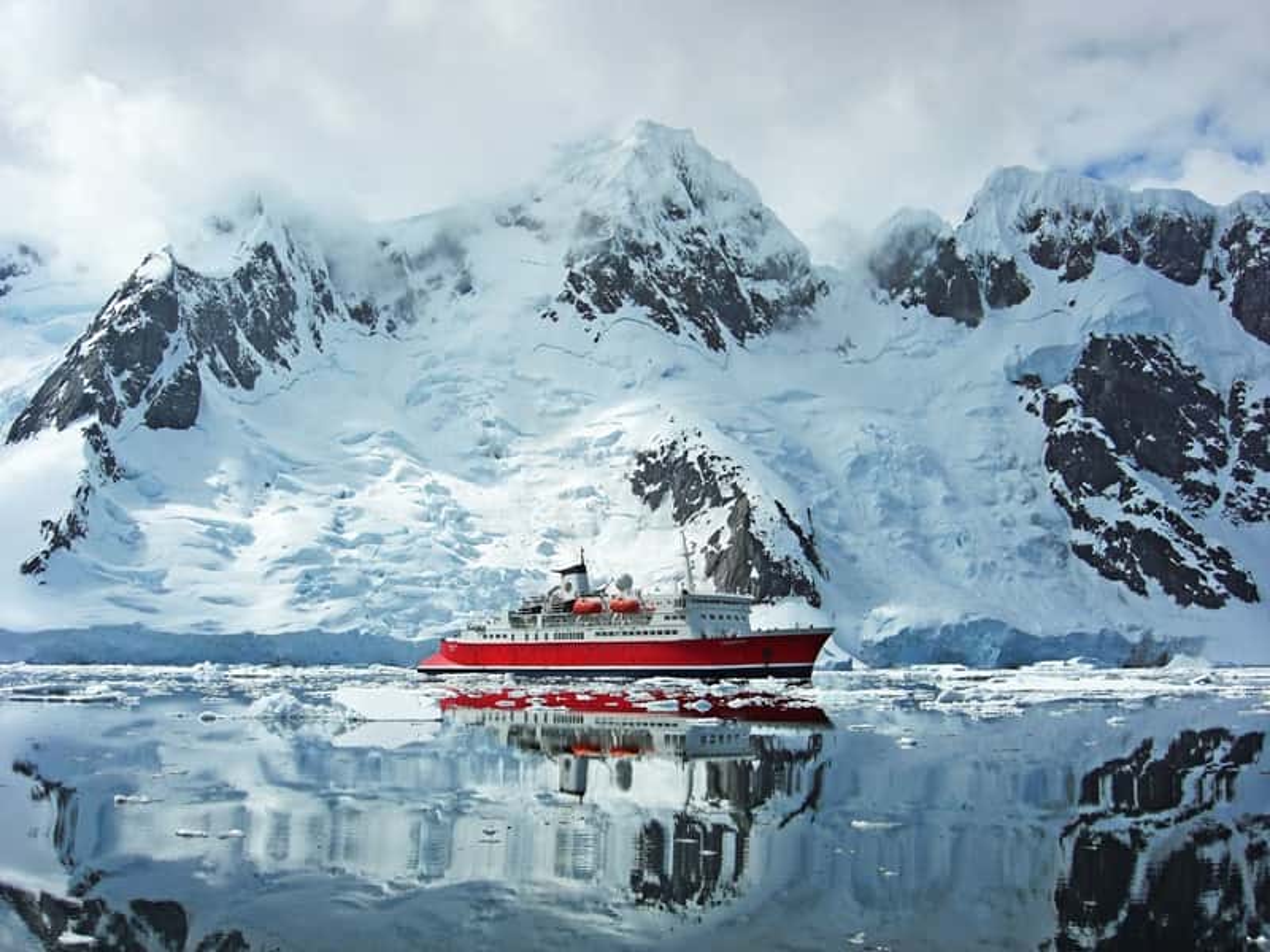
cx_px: 635
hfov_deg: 49.0
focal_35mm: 38
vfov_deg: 37.7
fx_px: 1394
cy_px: 476
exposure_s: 1/800
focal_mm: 7.9
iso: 80
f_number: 8
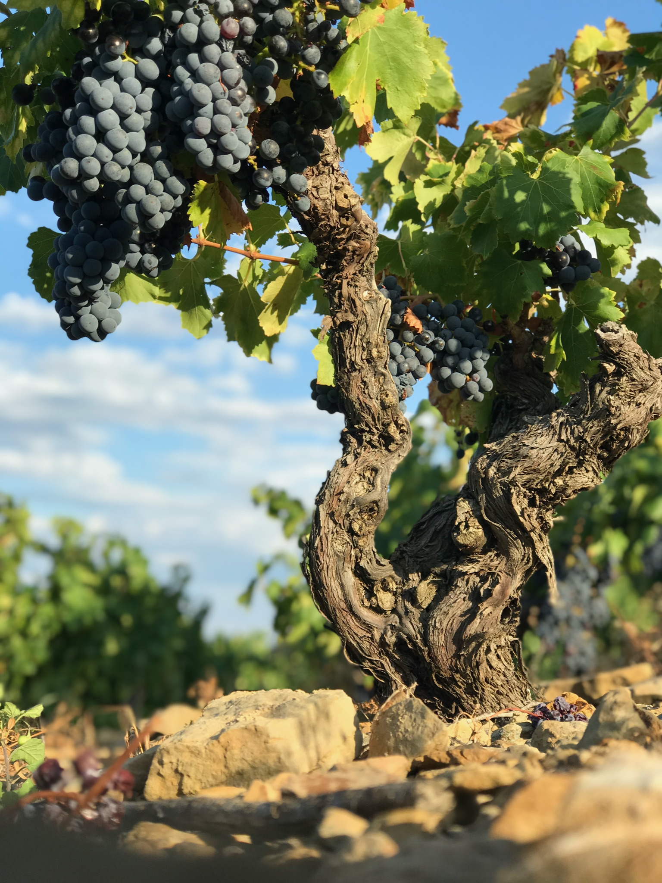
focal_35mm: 57
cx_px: 331
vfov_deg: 33.8
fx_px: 1454
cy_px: 442
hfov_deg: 25.7
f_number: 2.8
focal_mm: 6.6
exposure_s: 1/486
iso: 20
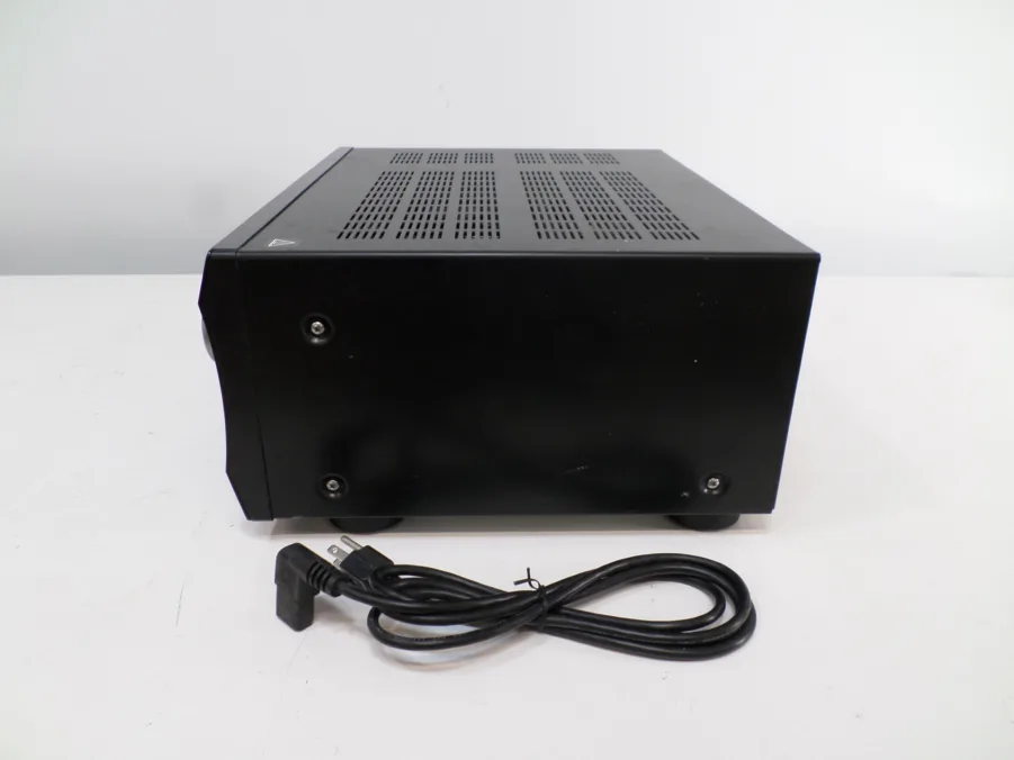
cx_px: 507
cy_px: 380
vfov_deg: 54.9
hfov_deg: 69.4
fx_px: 732
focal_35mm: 25
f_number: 2.5
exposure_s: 1/30
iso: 80
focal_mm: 4.5
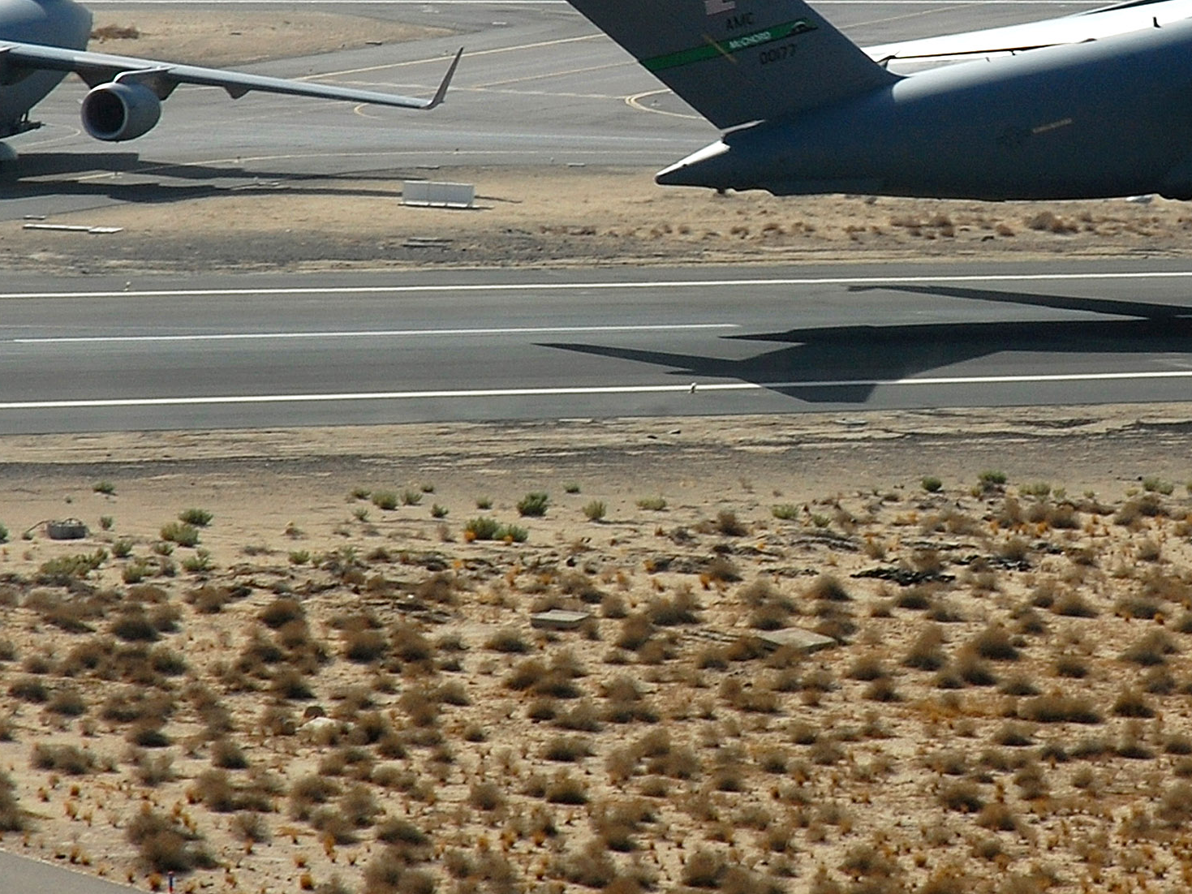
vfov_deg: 7.2
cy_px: 231
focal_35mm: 206
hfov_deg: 9.6
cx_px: 643
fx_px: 7094
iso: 200
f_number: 18
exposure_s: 1/250
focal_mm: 70
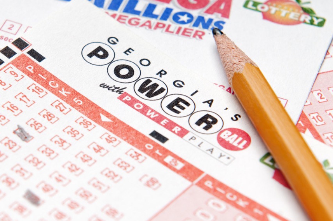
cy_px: 104
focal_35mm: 147
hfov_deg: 14.0
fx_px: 1358
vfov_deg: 9.3
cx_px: 103
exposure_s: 1/200
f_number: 9
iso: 100
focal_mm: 70
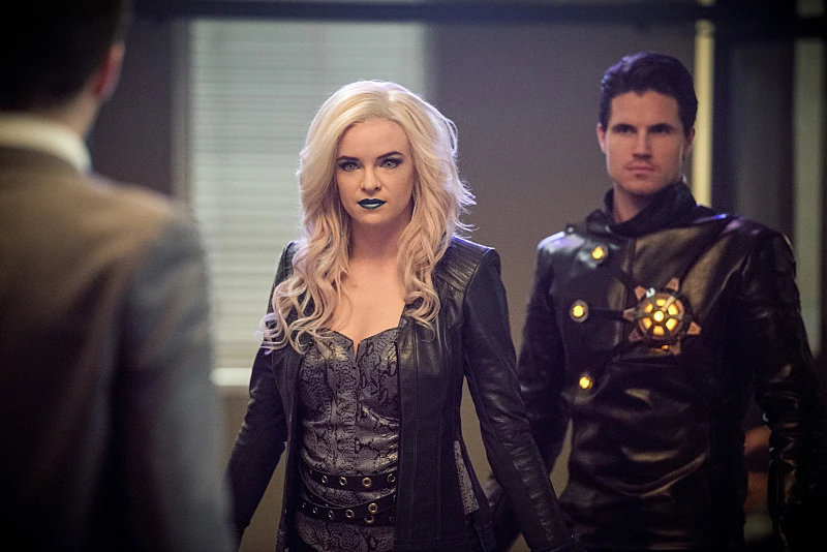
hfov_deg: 10.3
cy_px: 276
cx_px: 414
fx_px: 4596
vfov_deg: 6.9
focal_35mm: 200
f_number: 2.8
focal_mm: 200
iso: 3200
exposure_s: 1/100
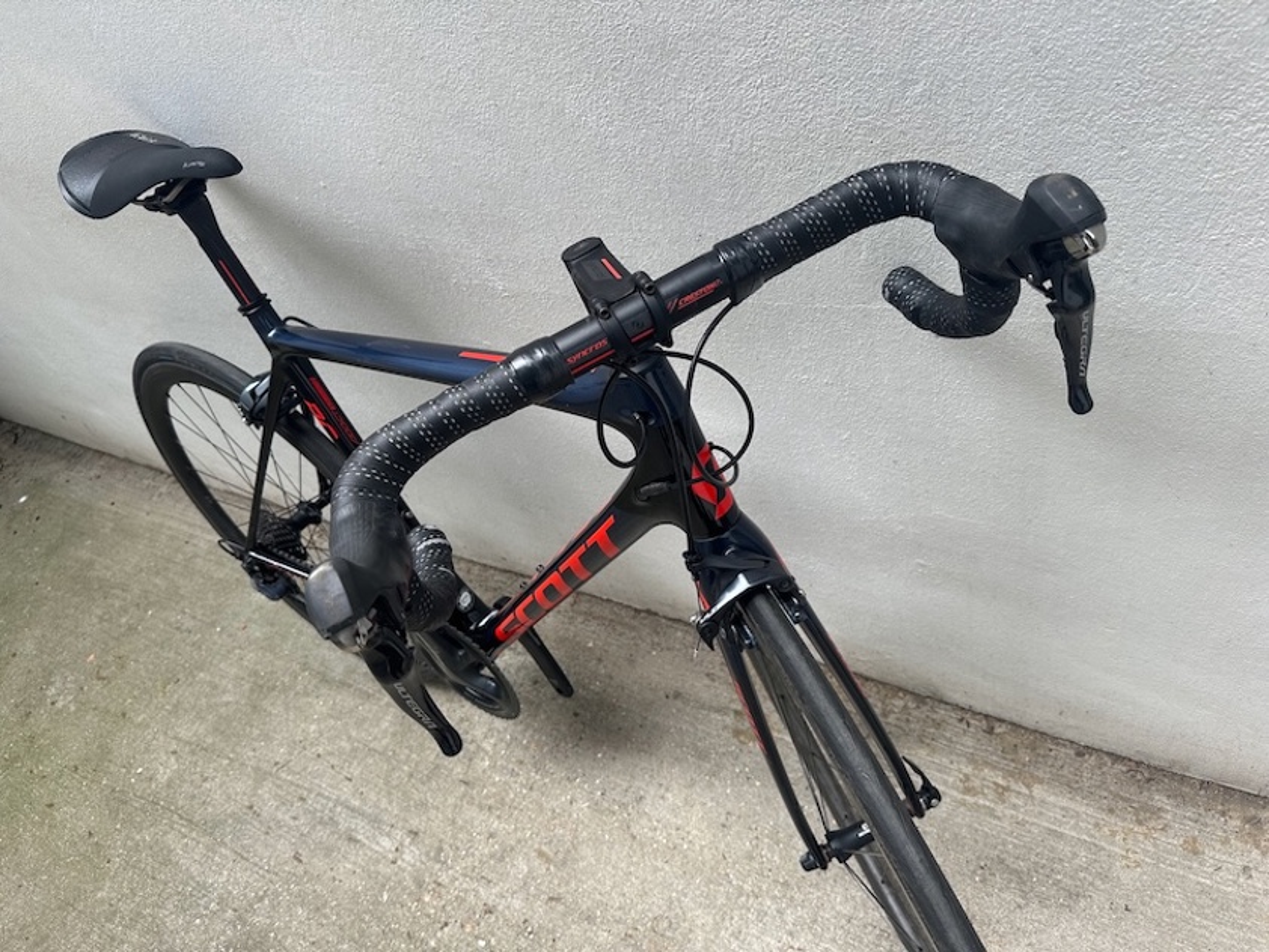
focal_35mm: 24
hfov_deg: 71.6
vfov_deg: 56.8
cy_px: 476
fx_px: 880
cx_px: 634
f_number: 1.78
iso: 64
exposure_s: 1/121
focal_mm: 6.86
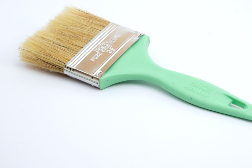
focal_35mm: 107
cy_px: 62
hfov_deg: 19.1
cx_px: 151
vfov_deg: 12.8
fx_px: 749
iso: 200
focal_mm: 55
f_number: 11
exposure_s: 1/100
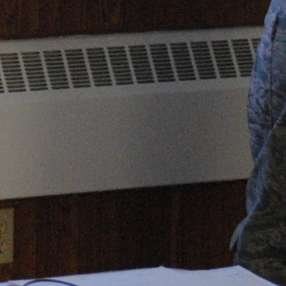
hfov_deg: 4.7
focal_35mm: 370
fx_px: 3459
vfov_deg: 4.7
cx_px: -145
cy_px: -98
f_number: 4.5
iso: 720
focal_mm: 30
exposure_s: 1/30
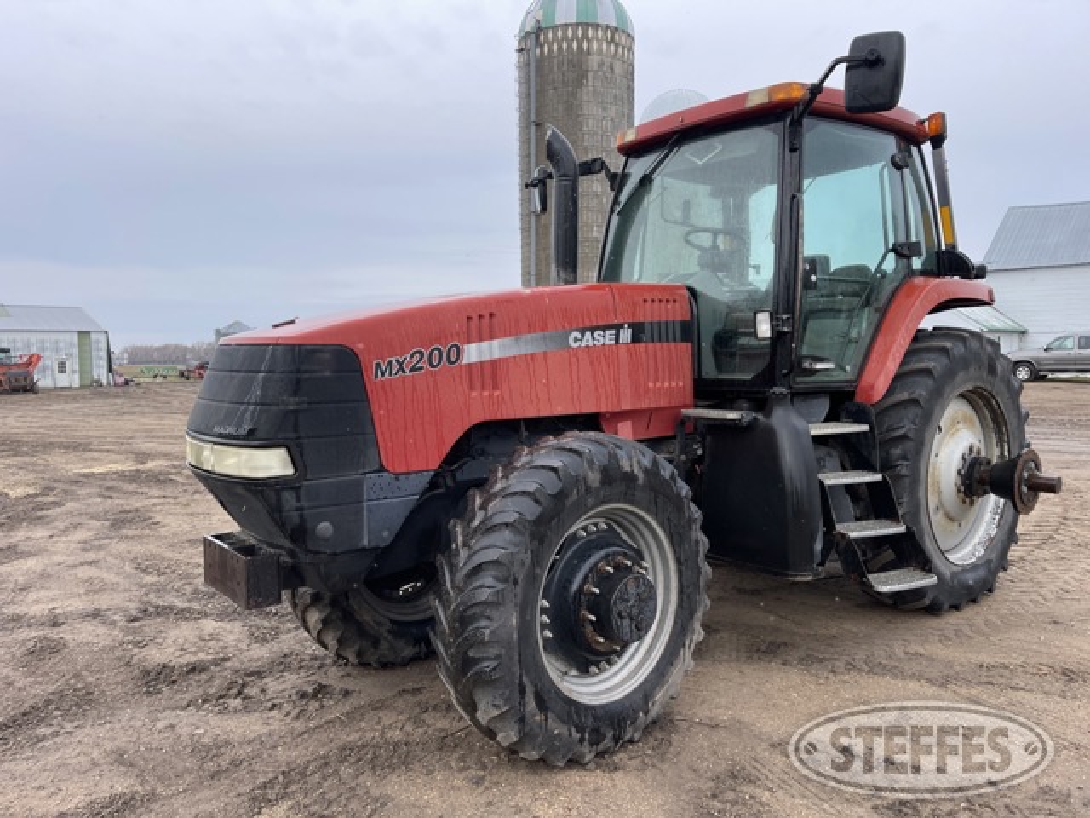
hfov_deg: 67.3
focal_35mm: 26
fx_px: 819
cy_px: 409
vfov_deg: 53.1
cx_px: 545
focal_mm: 5.1
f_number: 1.6
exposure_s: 1/628
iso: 32
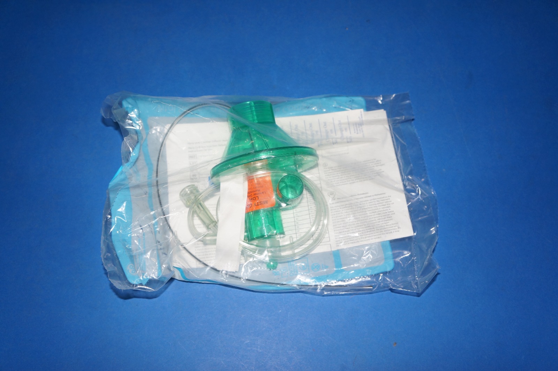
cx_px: 279
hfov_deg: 53.2
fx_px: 557
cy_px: 186
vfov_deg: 36.8
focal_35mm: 36
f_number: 4
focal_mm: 24
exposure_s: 1/60
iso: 400
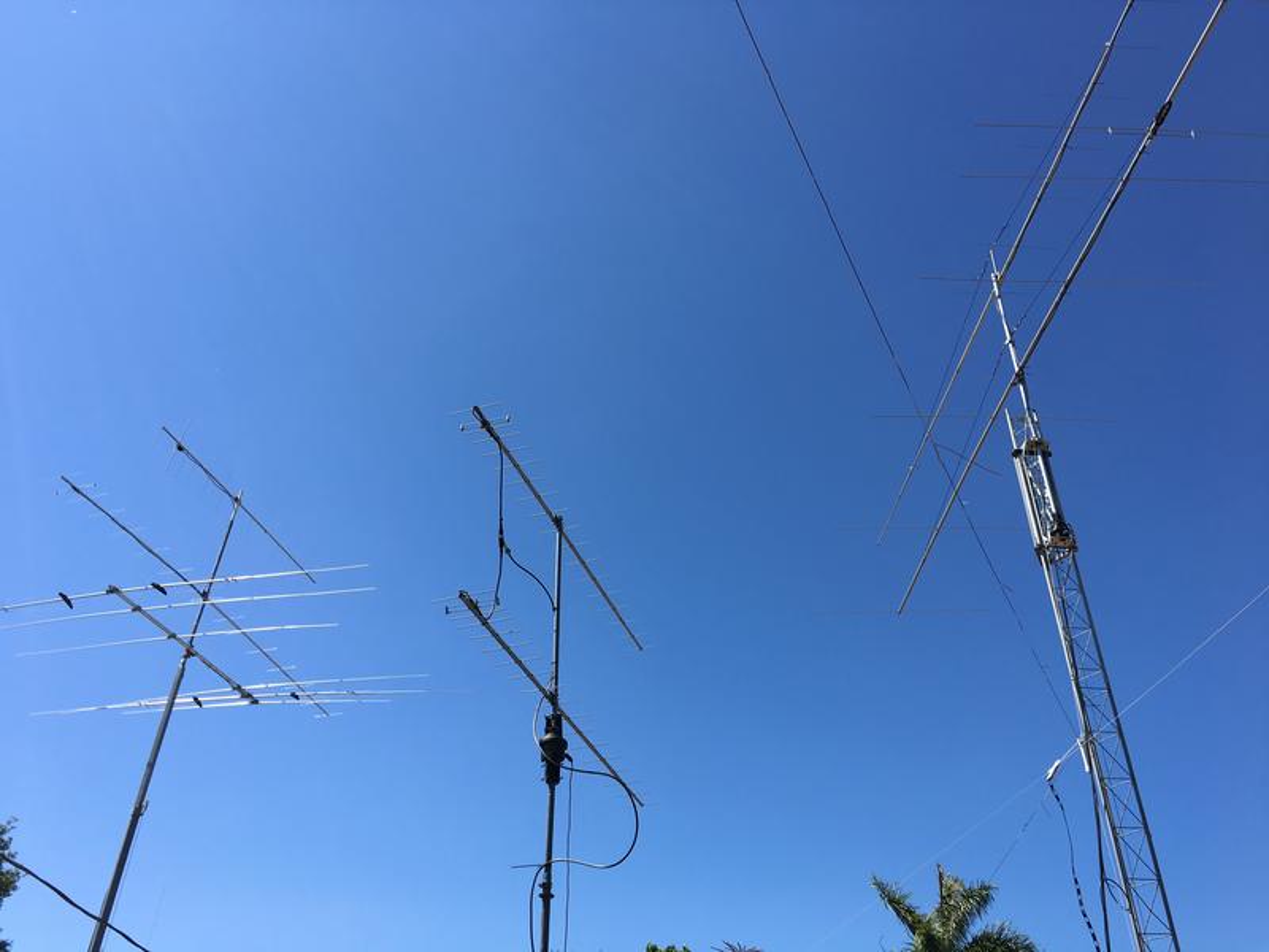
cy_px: 476
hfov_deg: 61.7
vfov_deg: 48.2
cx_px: 634
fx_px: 1063
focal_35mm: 29
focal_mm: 4.15
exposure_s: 1/1538
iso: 25
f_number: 2.2
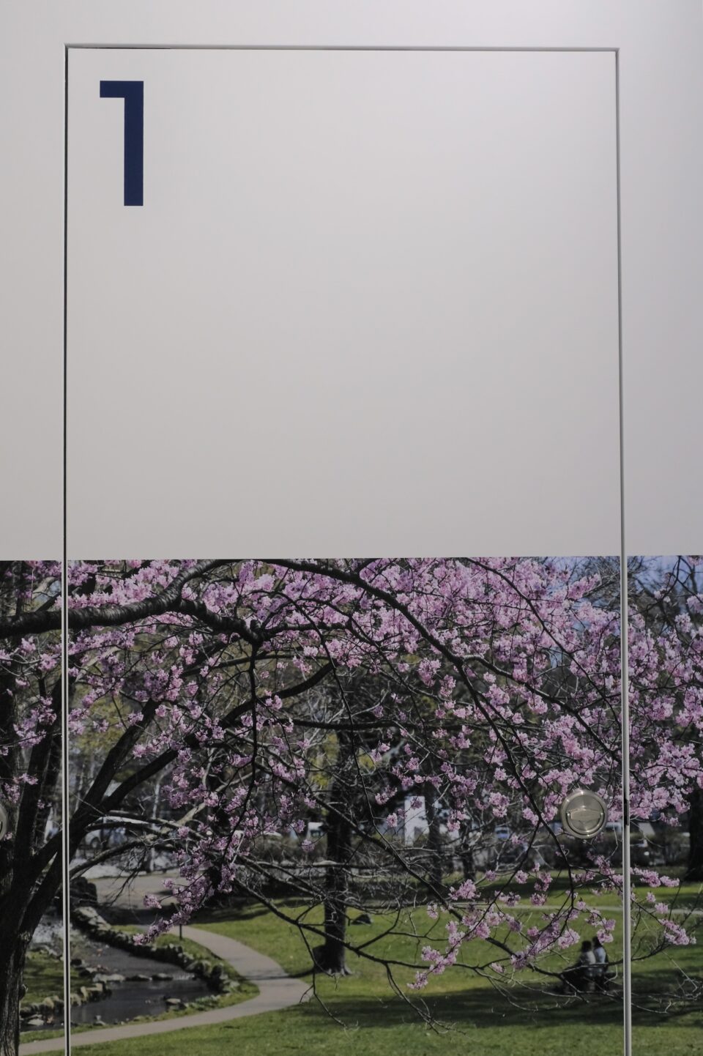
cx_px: 352
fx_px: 792
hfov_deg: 47.9
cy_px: 528
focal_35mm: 27
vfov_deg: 67.4
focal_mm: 18
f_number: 7.1
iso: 640
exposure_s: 1/26
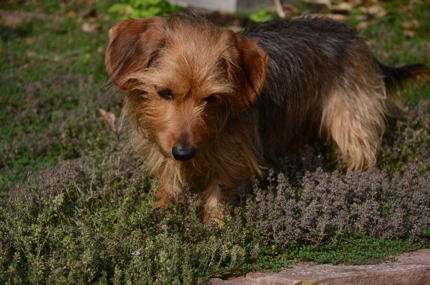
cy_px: 142
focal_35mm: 105
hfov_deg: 19.5
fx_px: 1252
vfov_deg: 13.0
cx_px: 215
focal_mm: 70
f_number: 5.6
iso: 100
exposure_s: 1/500
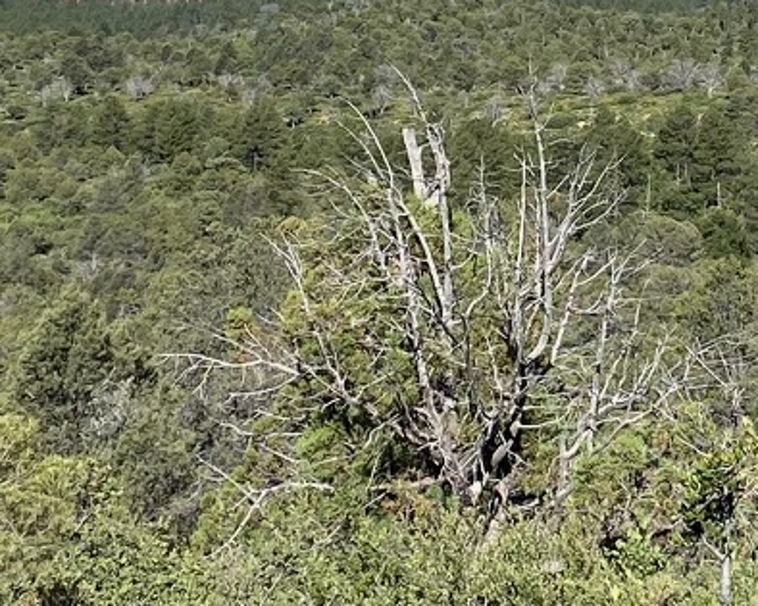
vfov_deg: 11.7
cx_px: 710
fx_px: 2916
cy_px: -13
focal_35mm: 130
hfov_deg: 14.6
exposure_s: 1/3300
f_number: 1.8
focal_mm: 4.25
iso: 32
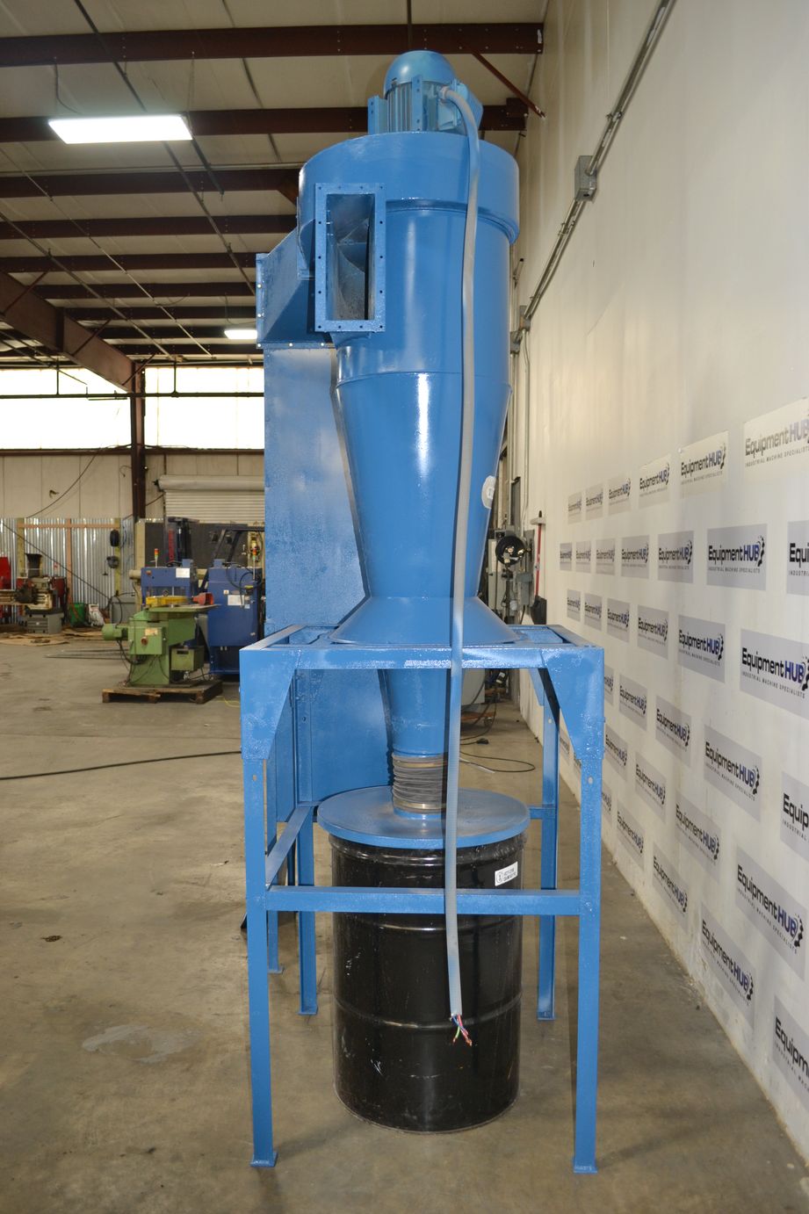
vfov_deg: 67.4
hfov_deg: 47.9
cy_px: 607
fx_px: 910
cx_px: 404
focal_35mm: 27
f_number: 3.5
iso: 450
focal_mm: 18
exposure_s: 1/60
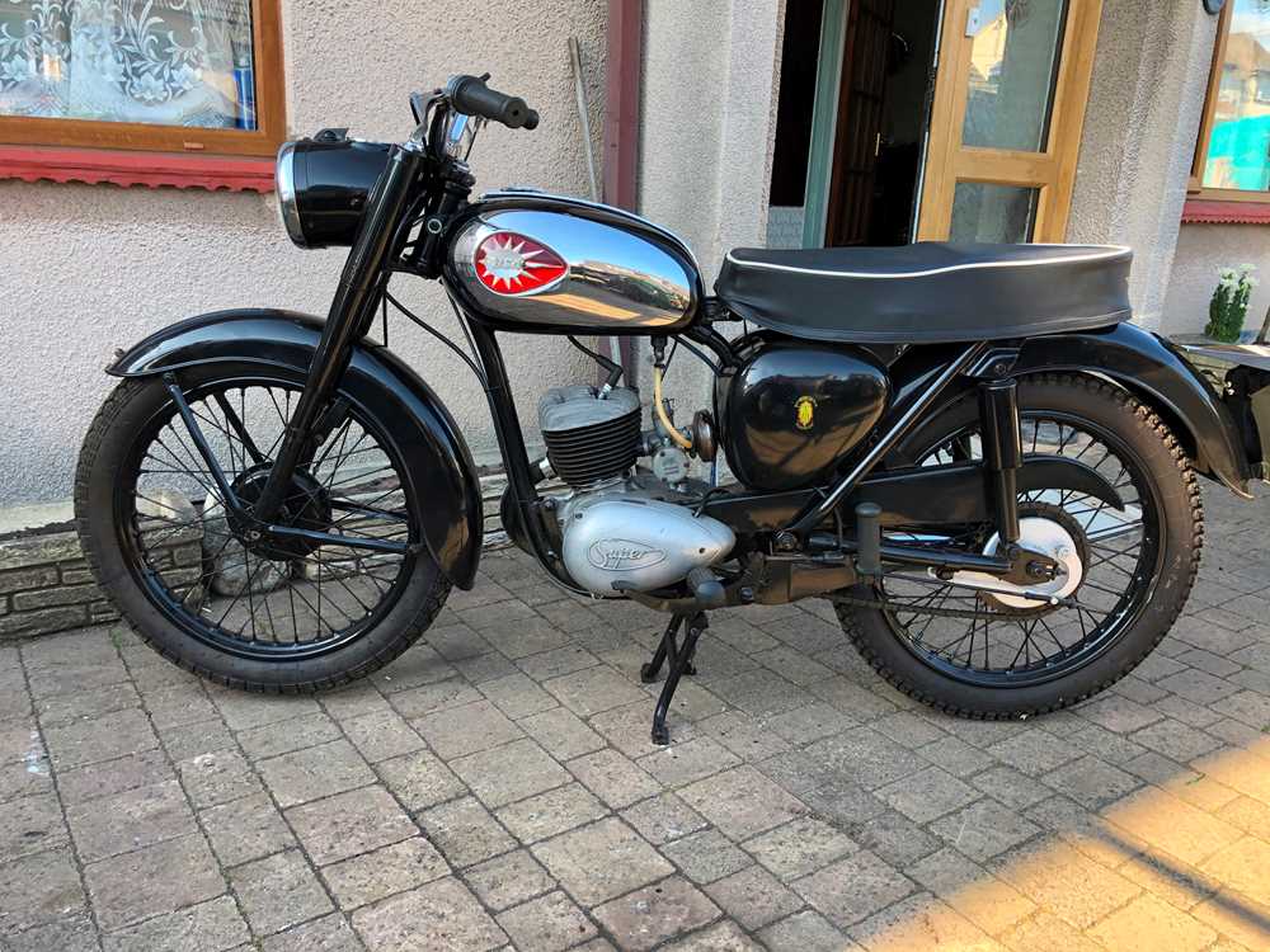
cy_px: 476
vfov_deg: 49.7
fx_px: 1027
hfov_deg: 63.4
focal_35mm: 28
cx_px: 635
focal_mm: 3.99
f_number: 1.8
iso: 25
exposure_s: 1/120
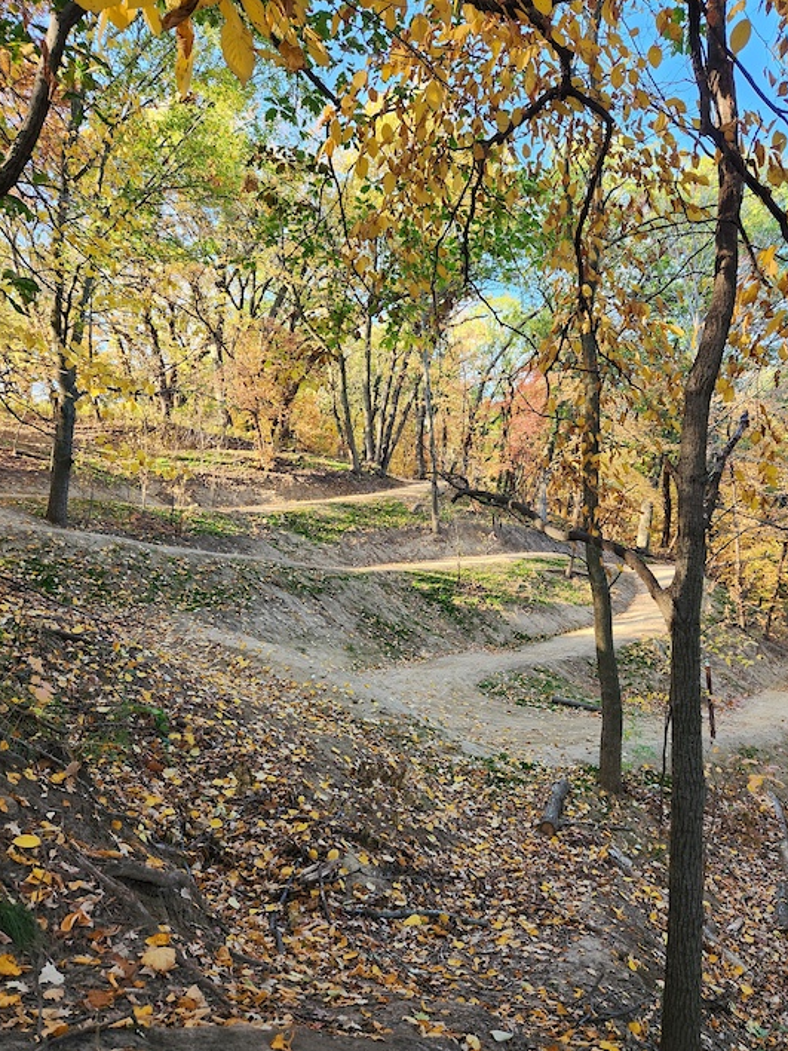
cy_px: 551
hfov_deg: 52.9
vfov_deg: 67.3
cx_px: 442
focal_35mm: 26
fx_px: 789
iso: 50
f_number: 1.8
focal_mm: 5.4
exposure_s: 1/180
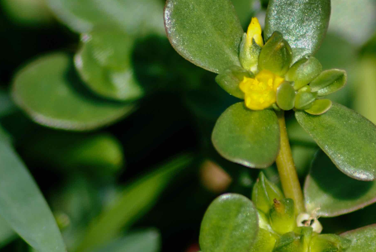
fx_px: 9996
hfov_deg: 2.2
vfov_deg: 1.4
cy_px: 101
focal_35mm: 956
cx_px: 278
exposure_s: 1/500
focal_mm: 300
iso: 200
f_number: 5.6
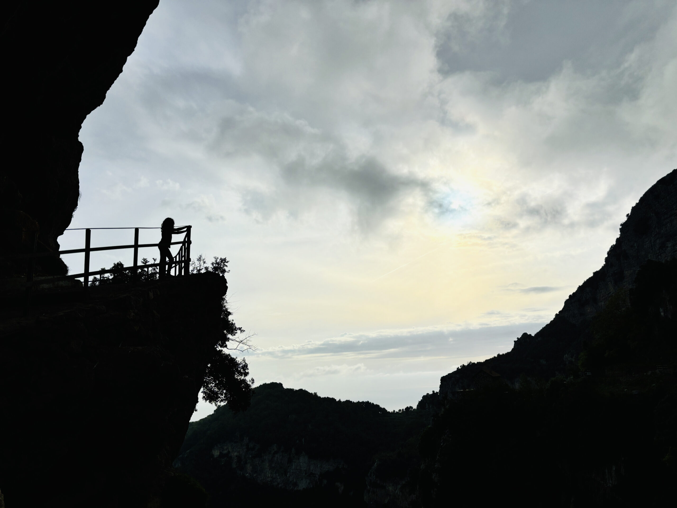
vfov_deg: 53.1
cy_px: 254
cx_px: 338
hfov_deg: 67.3
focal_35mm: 26
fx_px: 508
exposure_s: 1/16129
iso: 50
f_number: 1.6
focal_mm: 5.96
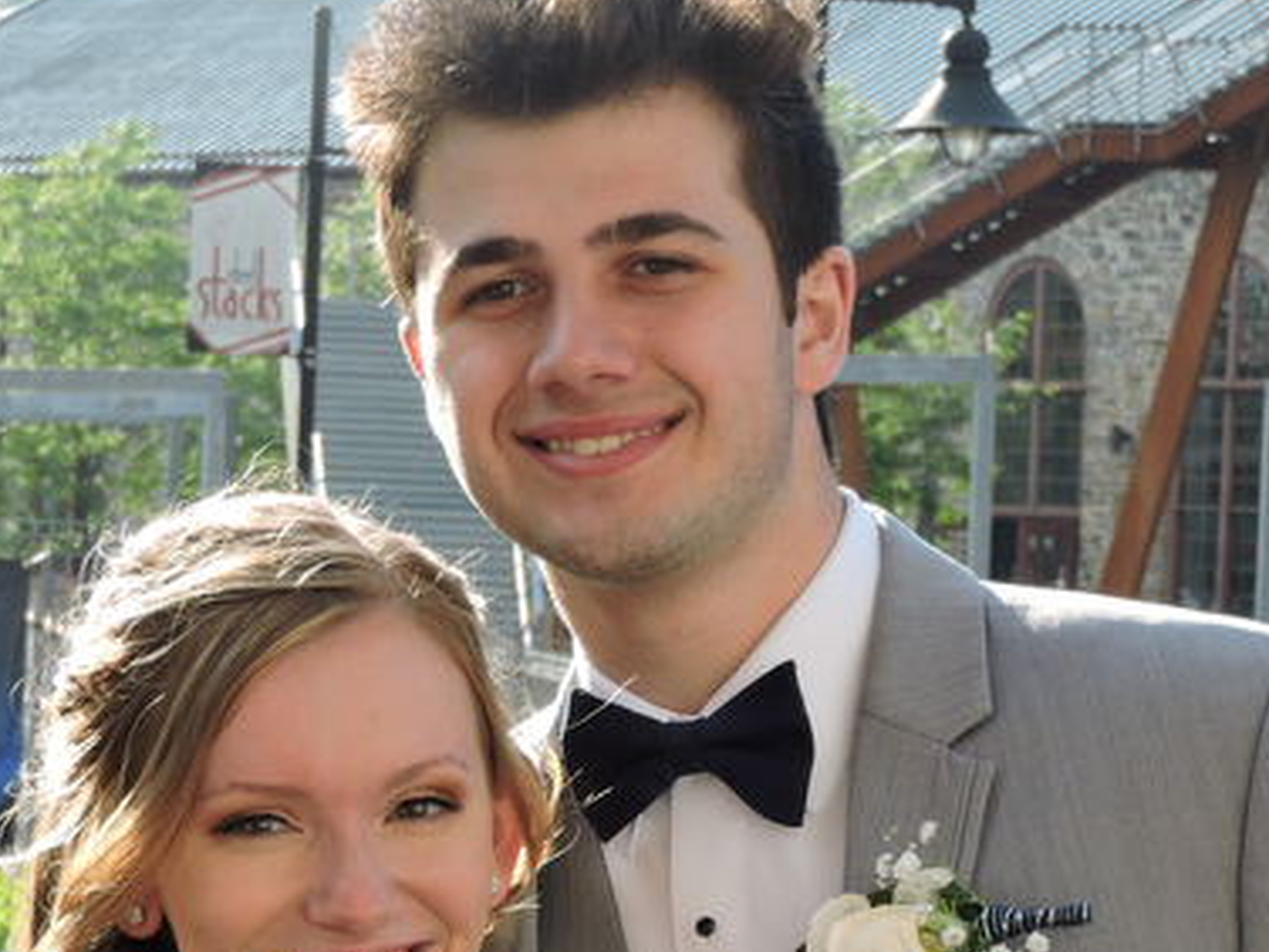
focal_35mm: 235
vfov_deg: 6.3
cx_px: 628
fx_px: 8615
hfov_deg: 8.4
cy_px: 841
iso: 100
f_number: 5
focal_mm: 20.6
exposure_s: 1/160
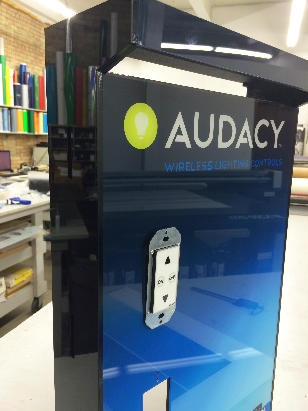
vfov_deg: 61.7
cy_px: 206
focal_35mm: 29
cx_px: 154
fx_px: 344
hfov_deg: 48.2
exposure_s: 1/30
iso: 64
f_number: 2.2
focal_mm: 4.15
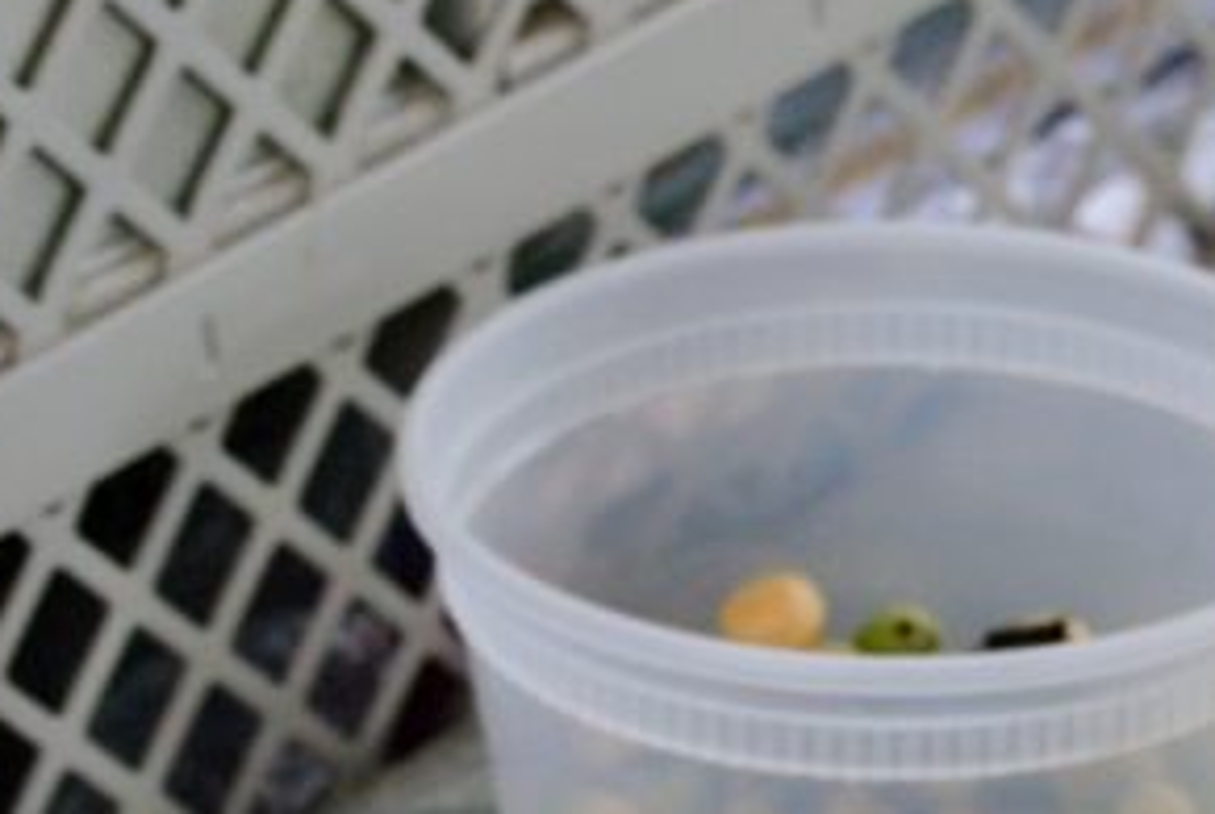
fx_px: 9870
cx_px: 1607
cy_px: 1075
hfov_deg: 7.0
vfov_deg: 4.7
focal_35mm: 292
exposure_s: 1/60
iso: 400
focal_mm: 30.9
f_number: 3.8
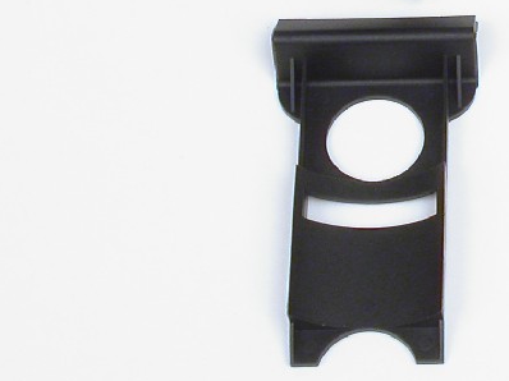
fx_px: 2439
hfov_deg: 11.6
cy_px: -72
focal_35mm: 166
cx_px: 670
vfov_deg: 8.8
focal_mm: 11.3
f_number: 6.7
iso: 100
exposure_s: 1.5
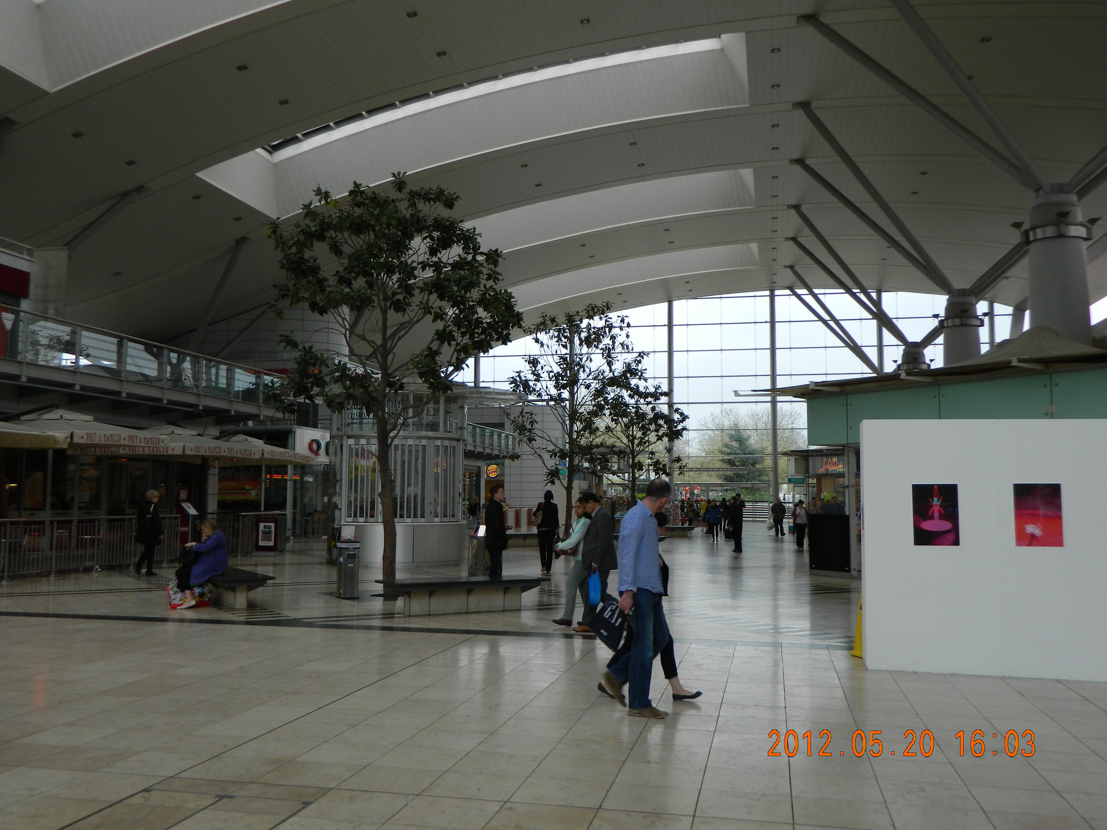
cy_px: 415
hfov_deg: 58.4
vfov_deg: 45.4
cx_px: 554
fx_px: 991
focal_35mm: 31
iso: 80
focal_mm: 5.6
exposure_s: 1/160
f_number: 3.2
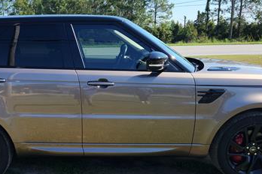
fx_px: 320
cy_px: 119
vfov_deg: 30.2
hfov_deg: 44.0
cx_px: 92
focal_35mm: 44
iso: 20
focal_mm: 5.4
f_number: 1.8
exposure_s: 1/836
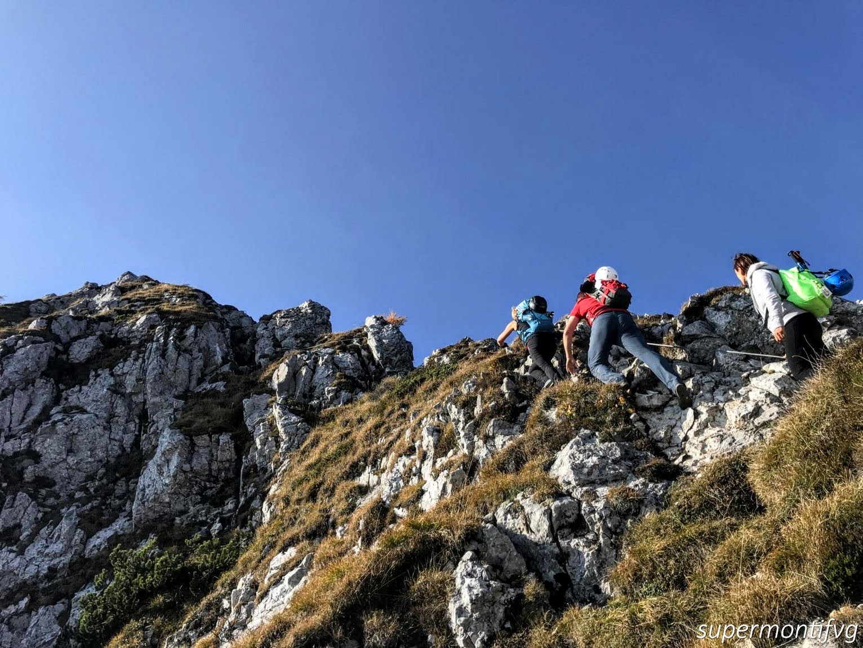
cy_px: 324
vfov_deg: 49.7
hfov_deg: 63.4
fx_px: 698
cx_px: 432
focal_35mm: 28
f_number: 1.8
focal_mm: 3.99
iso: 20
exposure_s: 1/1451
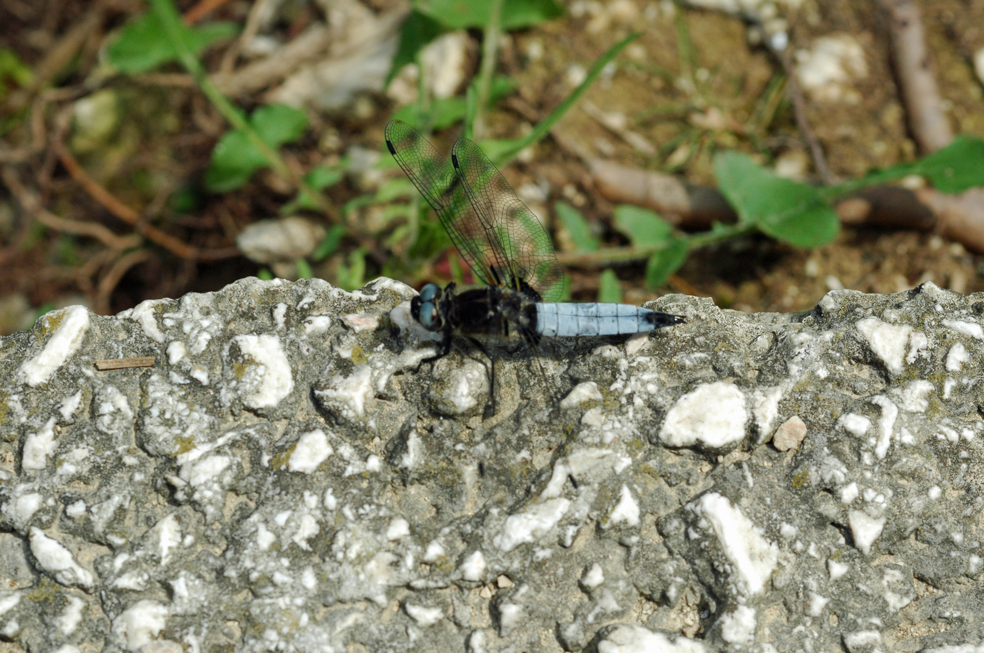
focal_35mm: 105
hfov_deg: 19.5
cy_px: 326
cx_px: 492
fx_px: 2866
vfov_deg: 13.0
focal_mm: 70
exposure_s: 1/640
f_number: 8
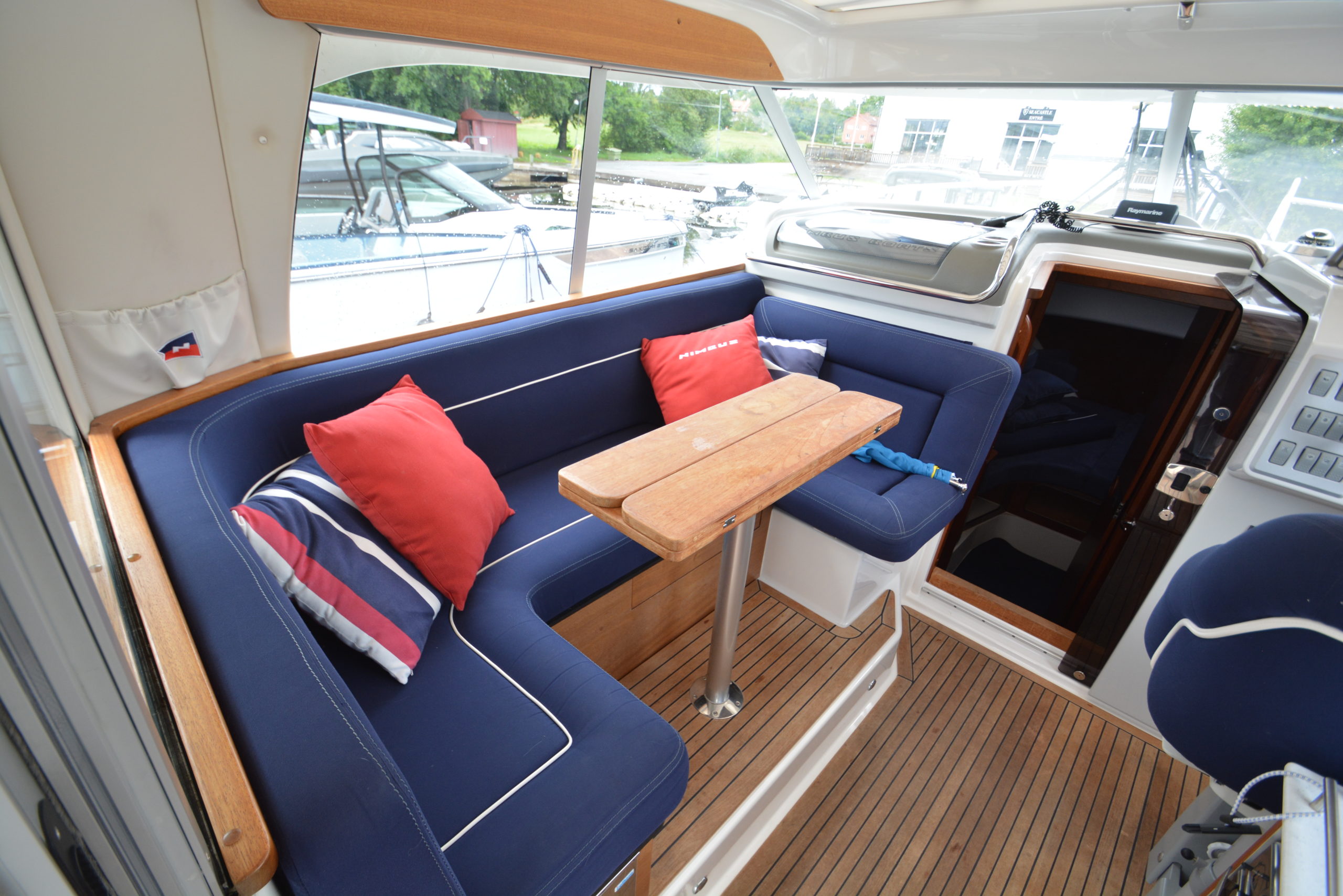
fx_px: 560
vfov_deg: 77.3
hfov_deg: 100.4
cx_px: 672
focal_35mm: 15
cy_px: 448
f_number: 5.6
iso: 400
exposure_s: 1/125
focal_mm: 10
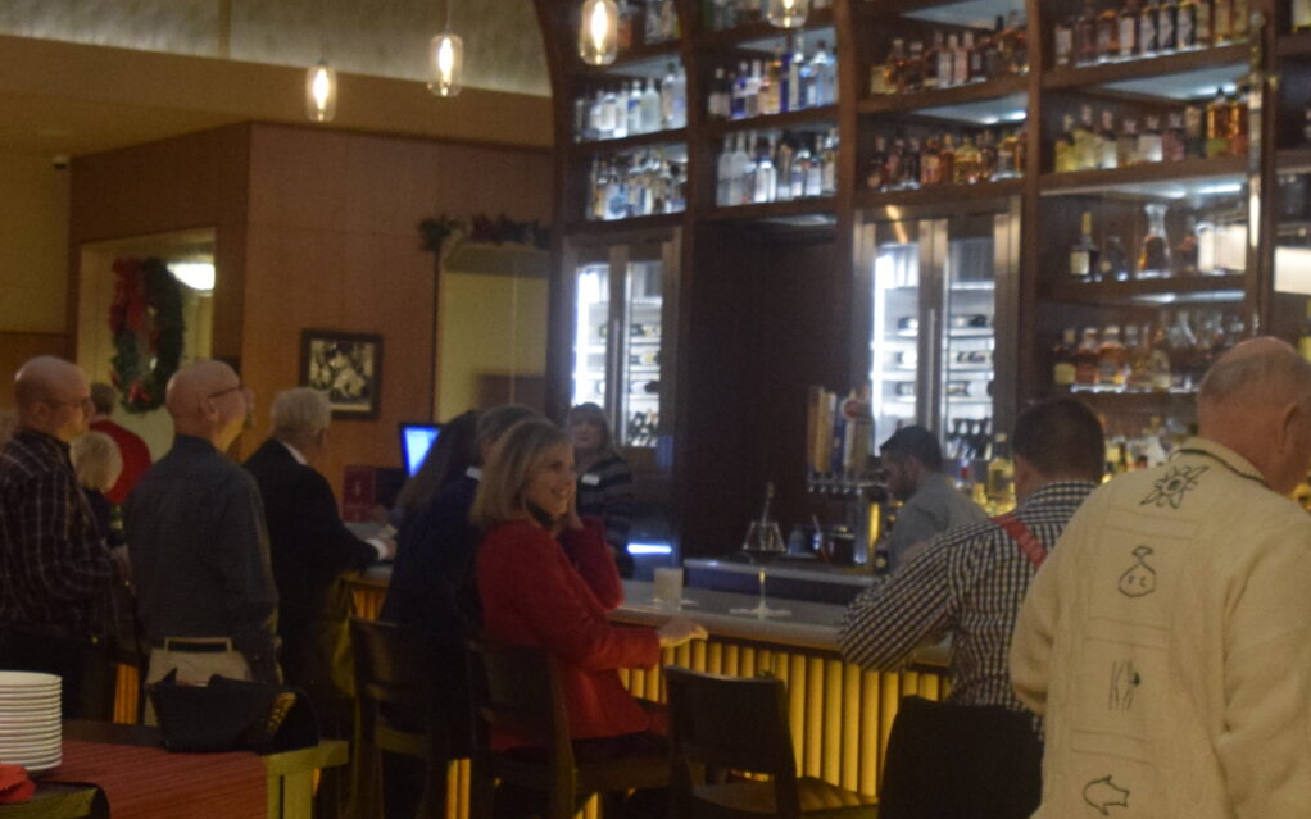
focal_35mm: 69
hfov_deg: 29.6
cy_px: 422
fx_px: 2466
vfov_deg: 18.9
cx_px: 843
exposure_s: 1/60
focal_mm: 18
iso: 1800
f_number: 3.5
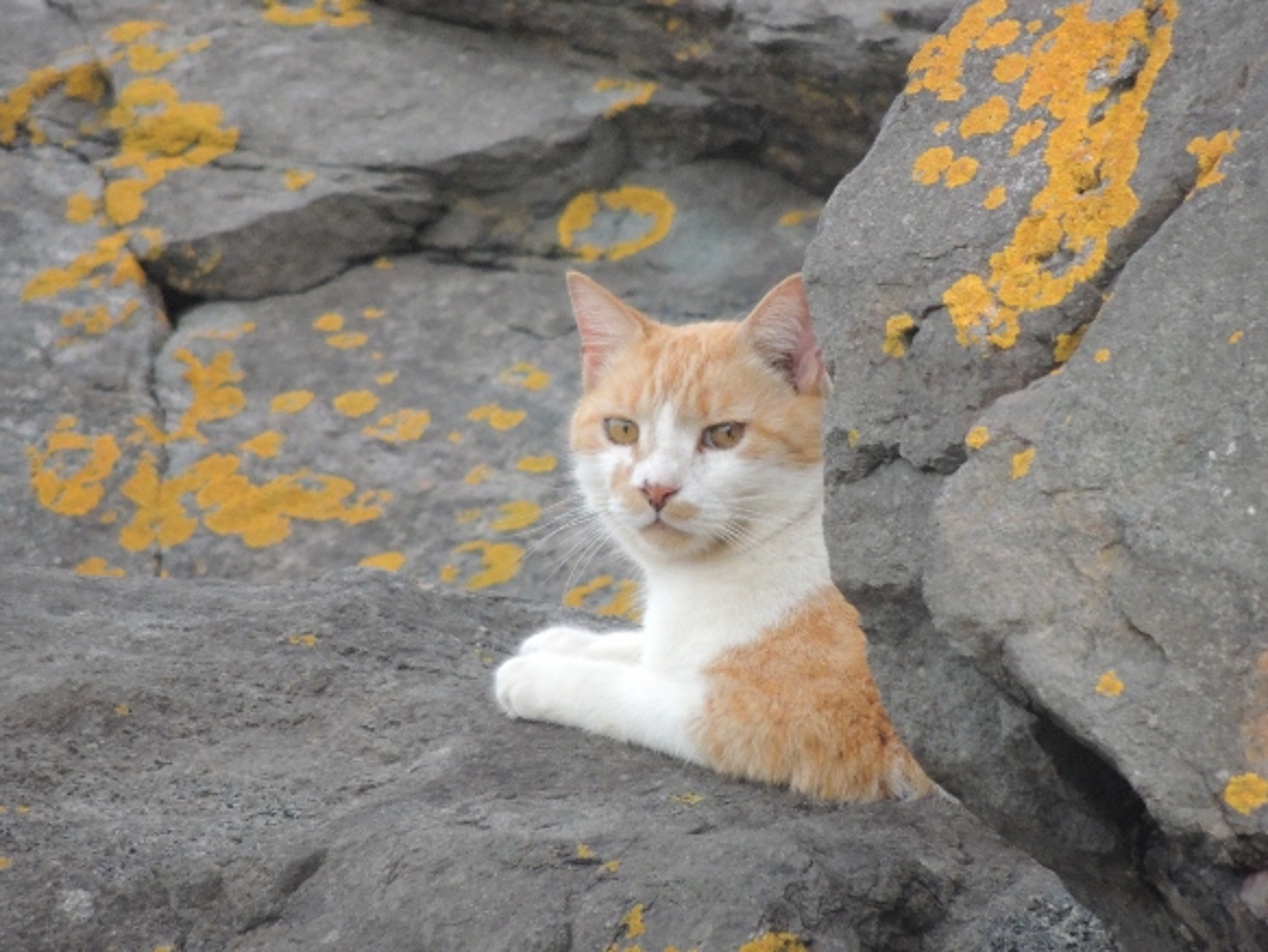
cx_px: 634
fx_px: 36646
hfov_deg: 2.0
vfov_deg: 1.5
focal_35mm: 1000
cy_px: 476
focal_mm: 180
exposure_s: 1/200
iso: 1600
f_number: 5.9
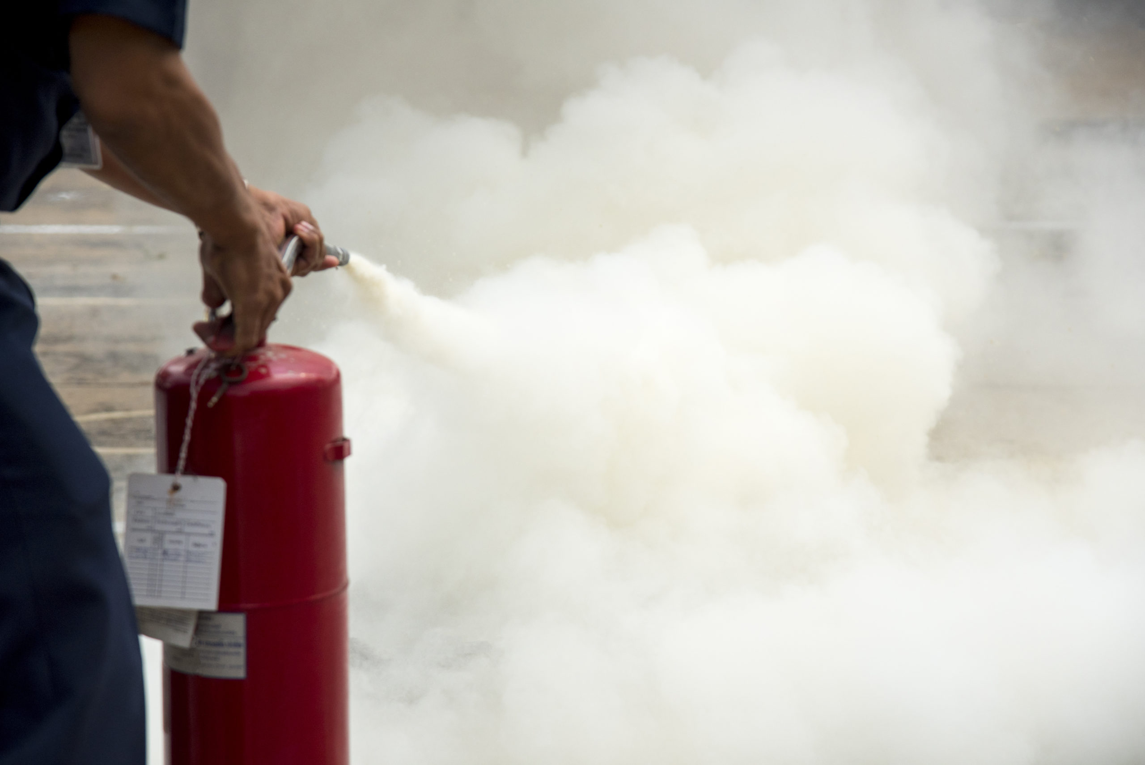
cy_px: 382
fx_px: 3818
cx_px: 572
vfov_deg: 11.4
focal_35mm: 120
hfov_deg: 17.1
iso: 400
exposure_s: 1/4000
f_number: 5.6
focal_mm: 120
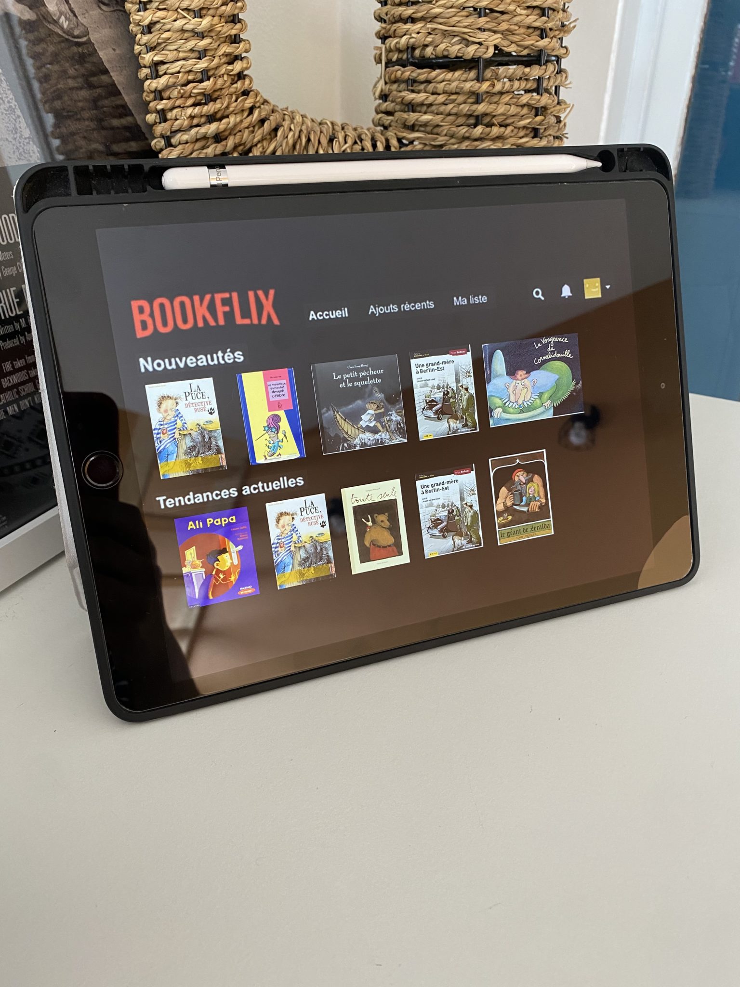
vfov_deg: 67.3
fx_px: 741
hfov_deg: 53.1
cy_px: 494
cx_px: 370
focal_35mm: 26
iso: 160
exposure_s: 1/60
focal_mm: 4.25
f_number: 1.8
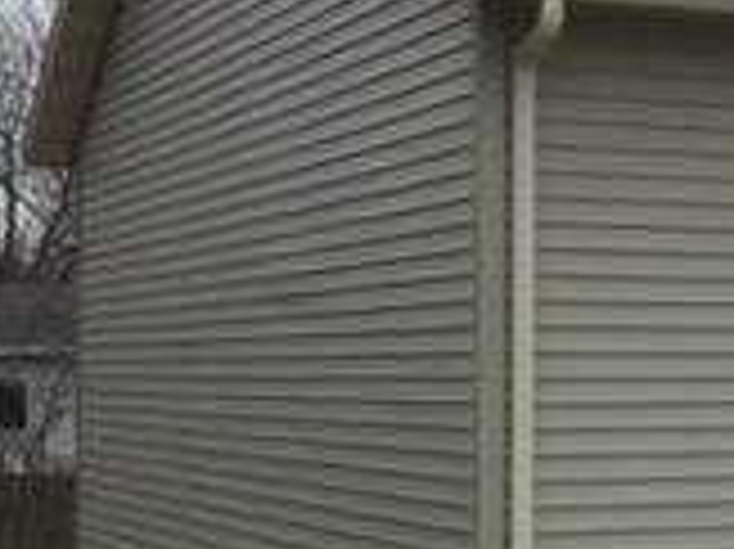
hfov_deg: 15.7
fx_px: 2415
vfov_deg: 13.0
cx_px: 1153
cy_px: 351
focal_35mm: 114
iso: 32
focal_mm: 4.15
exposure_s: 1/2475
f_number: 2.2
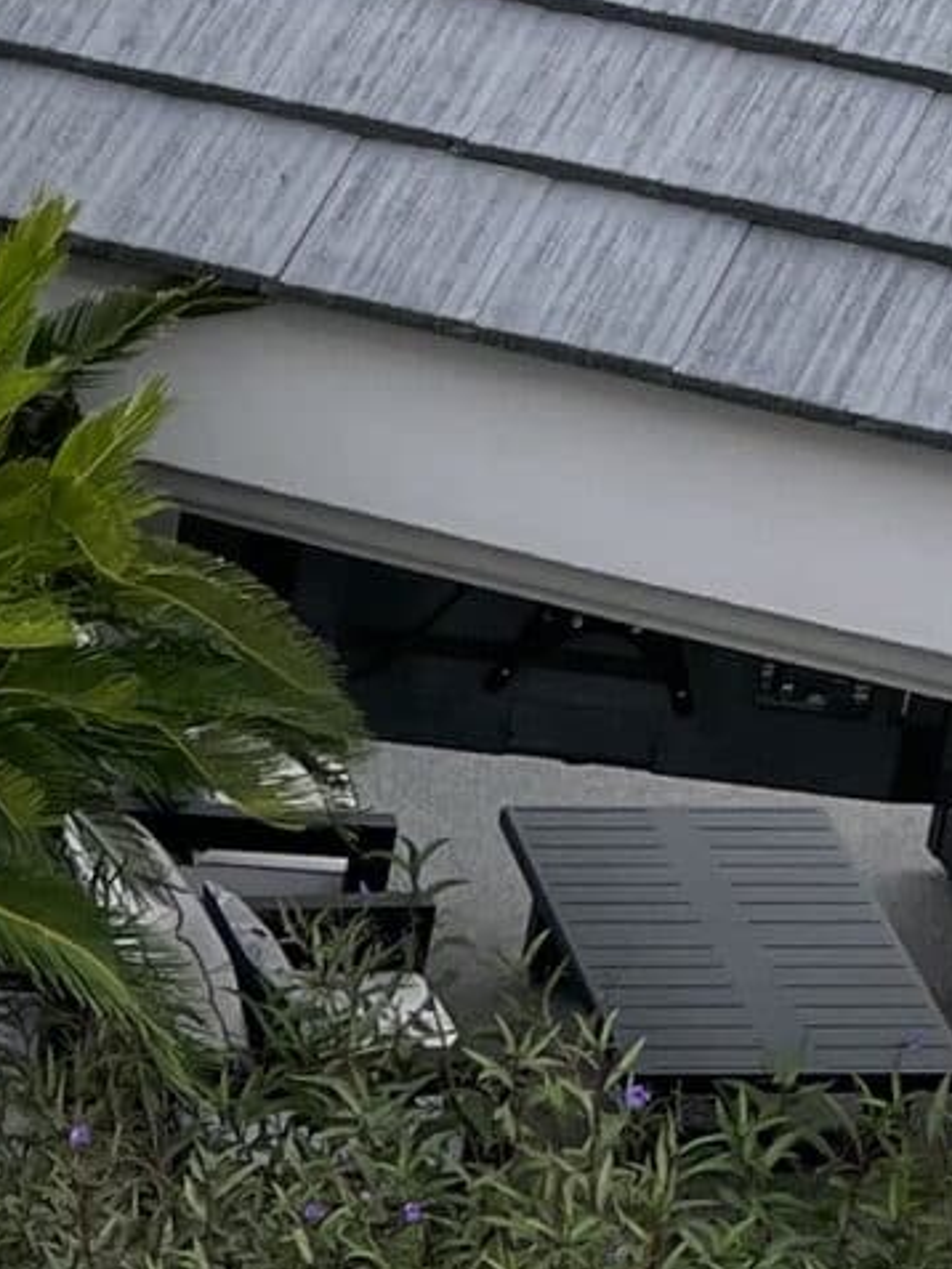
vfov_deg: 12.0
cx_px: -481
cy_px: 1923
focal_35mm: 157
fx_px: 5754
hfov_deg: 9.2
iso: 32
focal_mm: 4.2
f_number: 1.6
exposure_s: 1/801
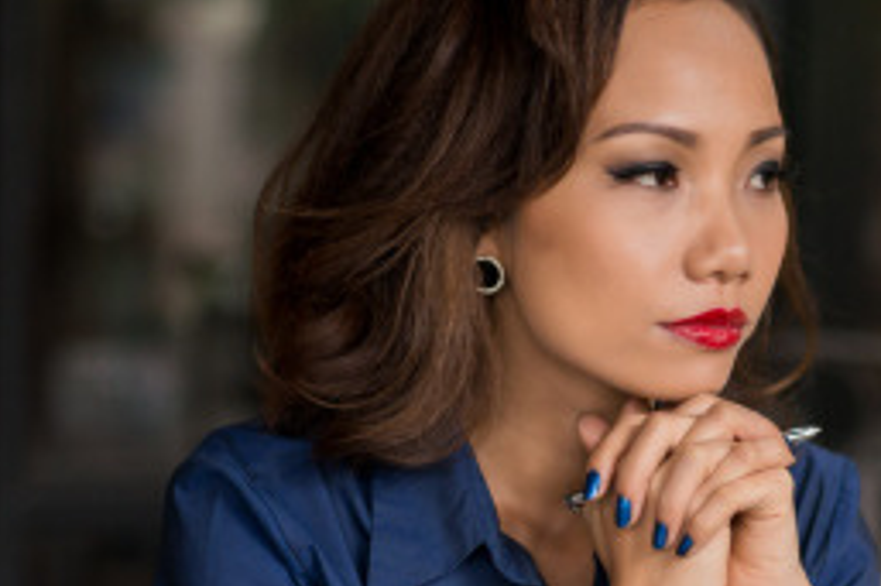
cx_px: 871
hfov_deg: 8.5
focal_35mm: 240
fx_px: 5869
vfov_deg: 5.7
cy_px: 524
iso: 500
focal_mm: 85
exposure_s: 1/160
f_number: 2.5
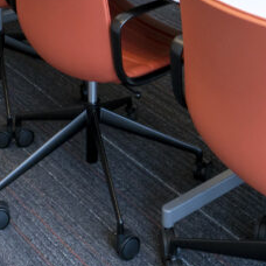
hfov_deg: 21.6
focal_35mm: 80
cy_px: -271
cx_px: 155
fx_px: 696
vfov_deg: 16.4
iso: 400
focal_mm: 14
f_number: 8
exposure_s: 1/100
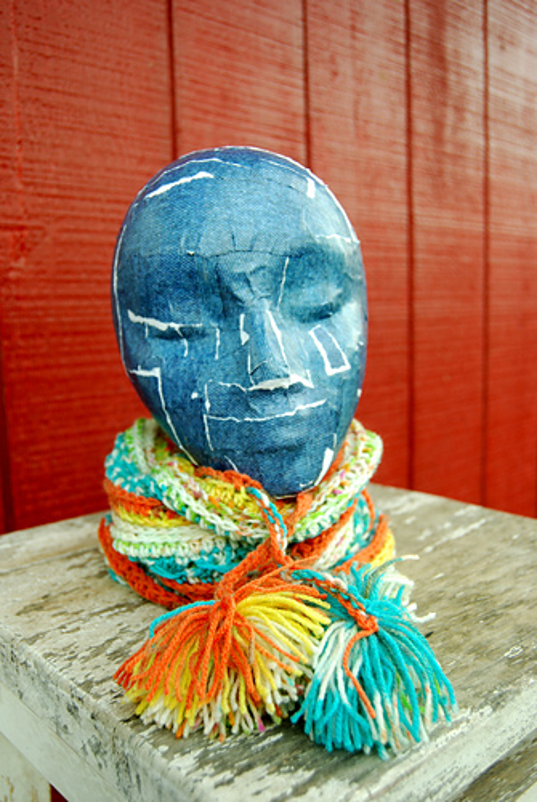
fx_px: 769
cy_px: 401
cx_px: 268
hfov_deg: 38.5
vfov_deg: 55.0
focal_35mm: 34
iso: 400
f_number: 4.5
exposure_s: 1/80
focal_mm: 23
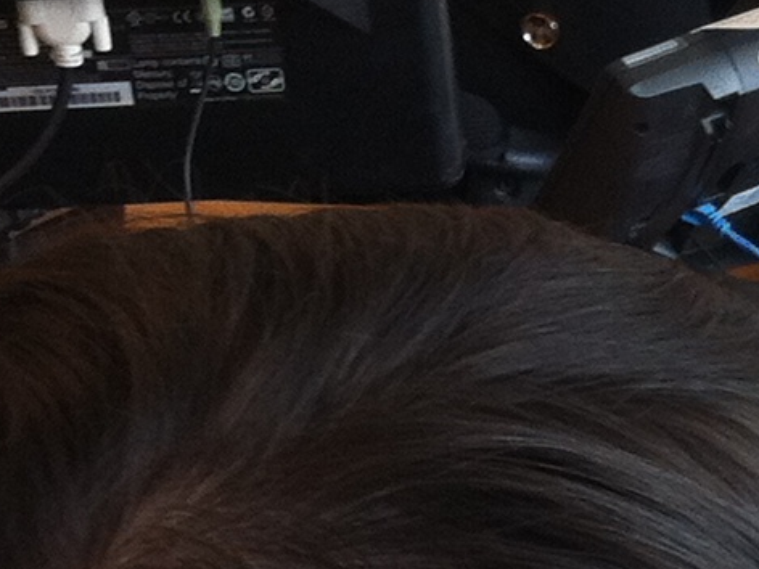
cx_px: 1468
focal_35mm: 192
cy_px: 799
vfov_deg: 7.6
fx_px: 4210
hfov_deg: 9.7
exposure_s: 1/30
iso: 80
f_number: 2.8
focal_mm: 3.85
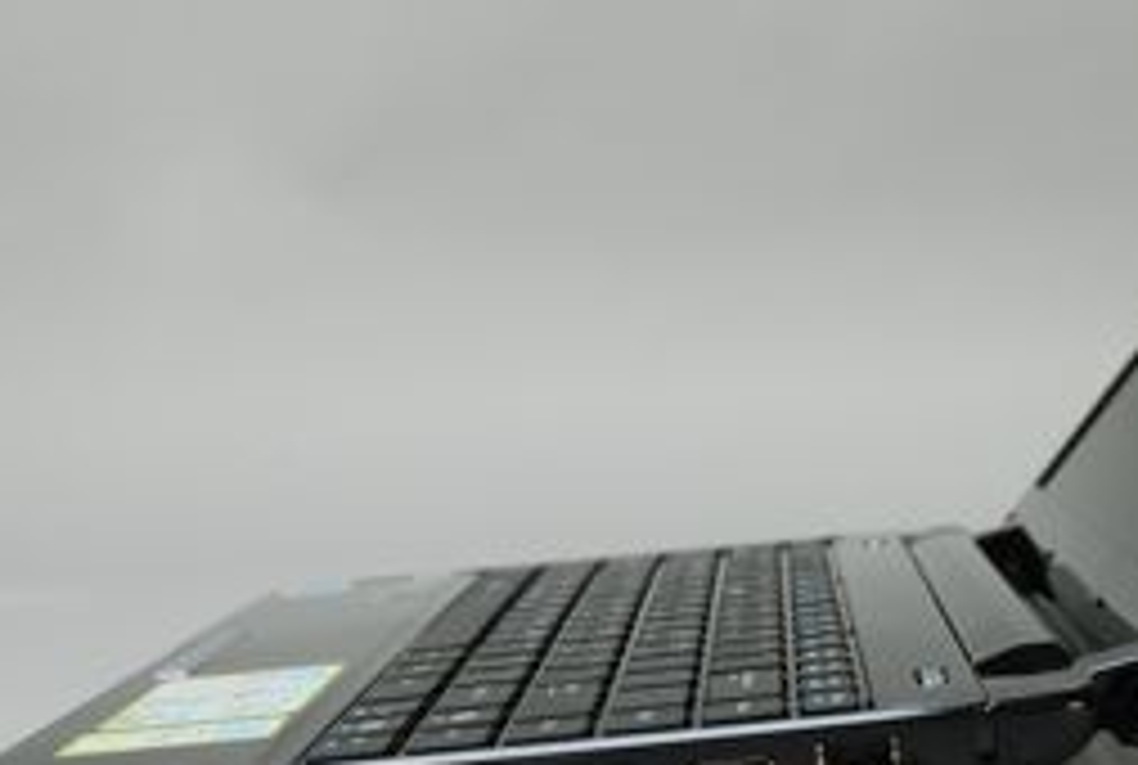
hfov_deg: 24.9
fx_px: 2534
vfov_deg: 17.2
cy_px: 394
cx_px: 891
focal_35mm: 80
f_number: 5.6
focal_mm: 27
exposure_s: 1/60
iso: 200
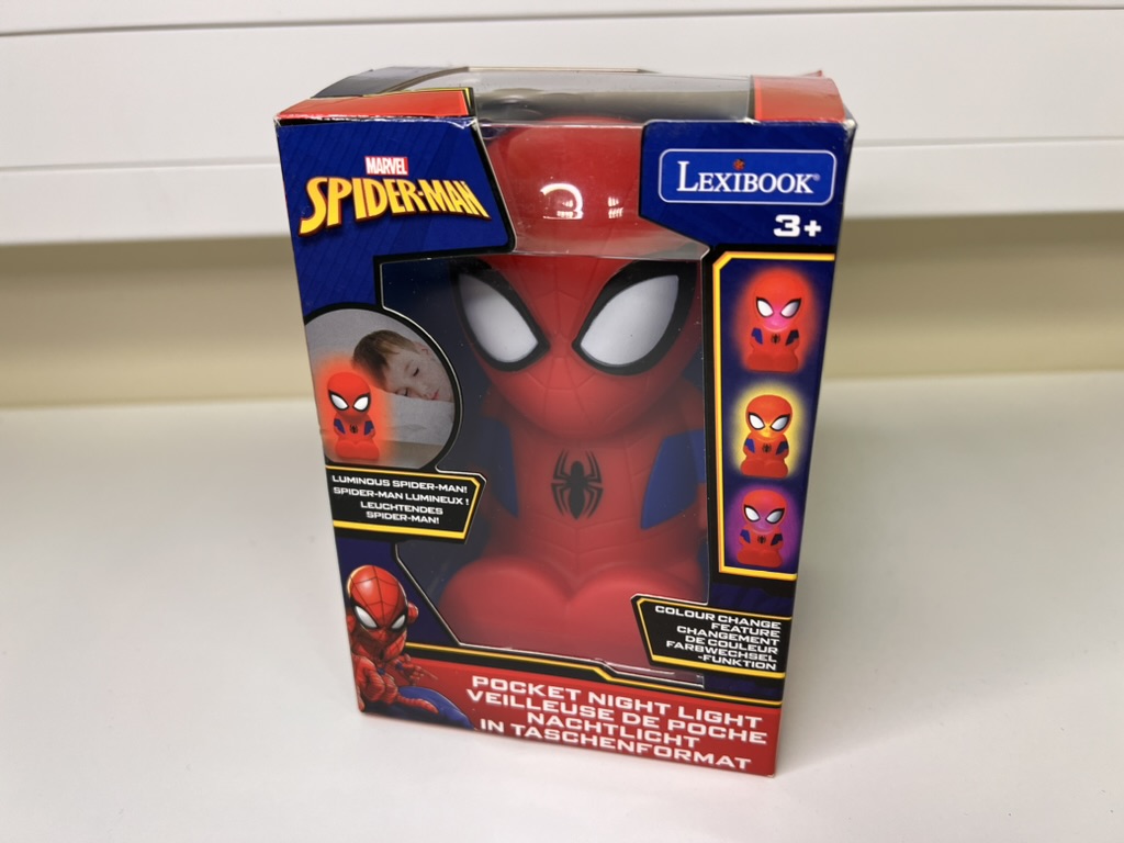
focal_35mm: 26
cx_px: 562
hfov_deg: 67.3
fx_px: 844
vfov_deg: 53.1
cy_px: 422
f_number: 1.5
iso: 80
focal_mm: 5.7
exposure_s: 1/100
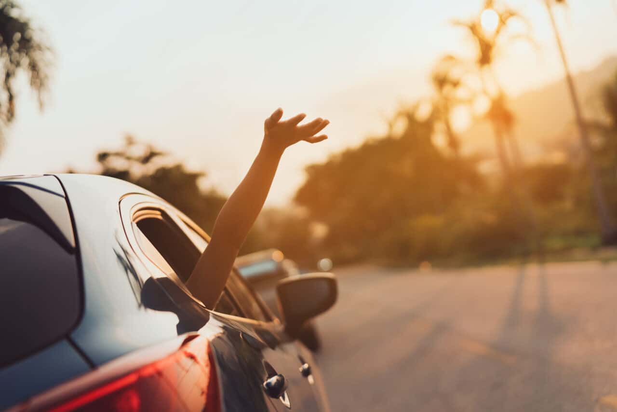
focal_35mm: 50
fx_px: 857
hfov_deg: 39.6
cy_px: 206
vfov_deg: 27.0
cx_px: 308
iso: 100
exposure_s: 1/1600
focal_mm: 50
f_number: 1.8
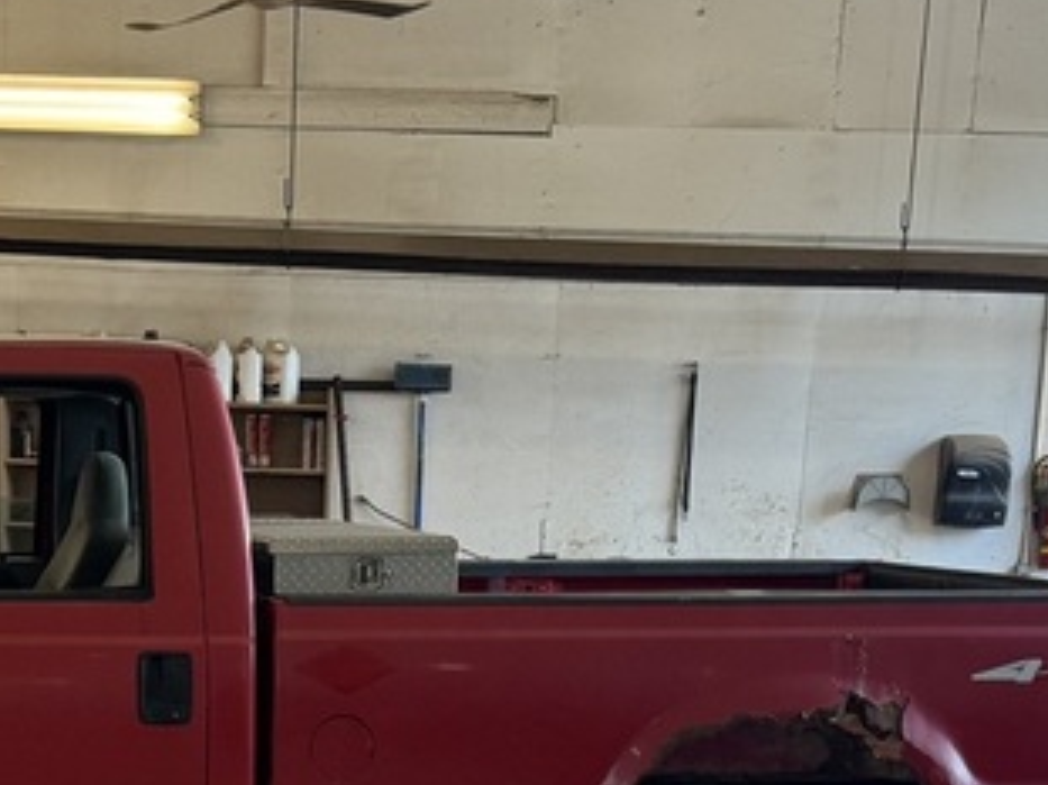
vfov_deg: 17.5
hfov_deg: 24.6
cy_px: 1028
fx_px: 2391
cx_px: 317
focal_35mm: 79
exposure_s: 1/60
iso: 160
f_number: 1.78
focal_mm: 6.76
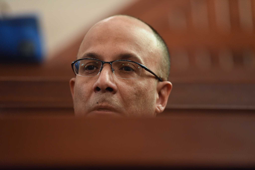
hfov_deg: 10.3
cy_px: 85
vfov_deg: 6.9
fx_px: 1417
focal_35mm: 200
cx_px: 128
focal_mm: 200
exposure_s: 1/250
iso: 4000
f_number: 2.8
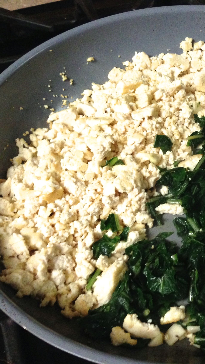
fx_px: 464
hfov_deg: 23.6
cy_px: 182
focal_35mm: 48
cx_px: 215
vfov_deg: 42.9
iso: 320
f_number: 2.4
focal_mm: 4.12
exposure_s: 1/20
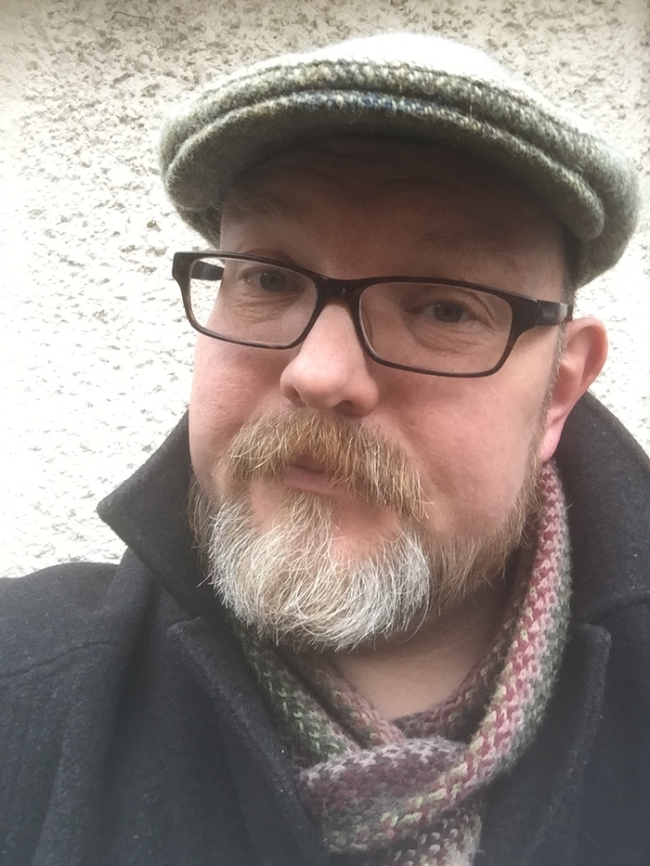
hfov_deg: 45.5
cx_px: 325
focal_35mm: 31
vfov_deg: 58.3
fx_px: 776
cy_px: 433
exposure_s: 1/33
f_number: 2.2
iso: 40
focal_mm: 2.65
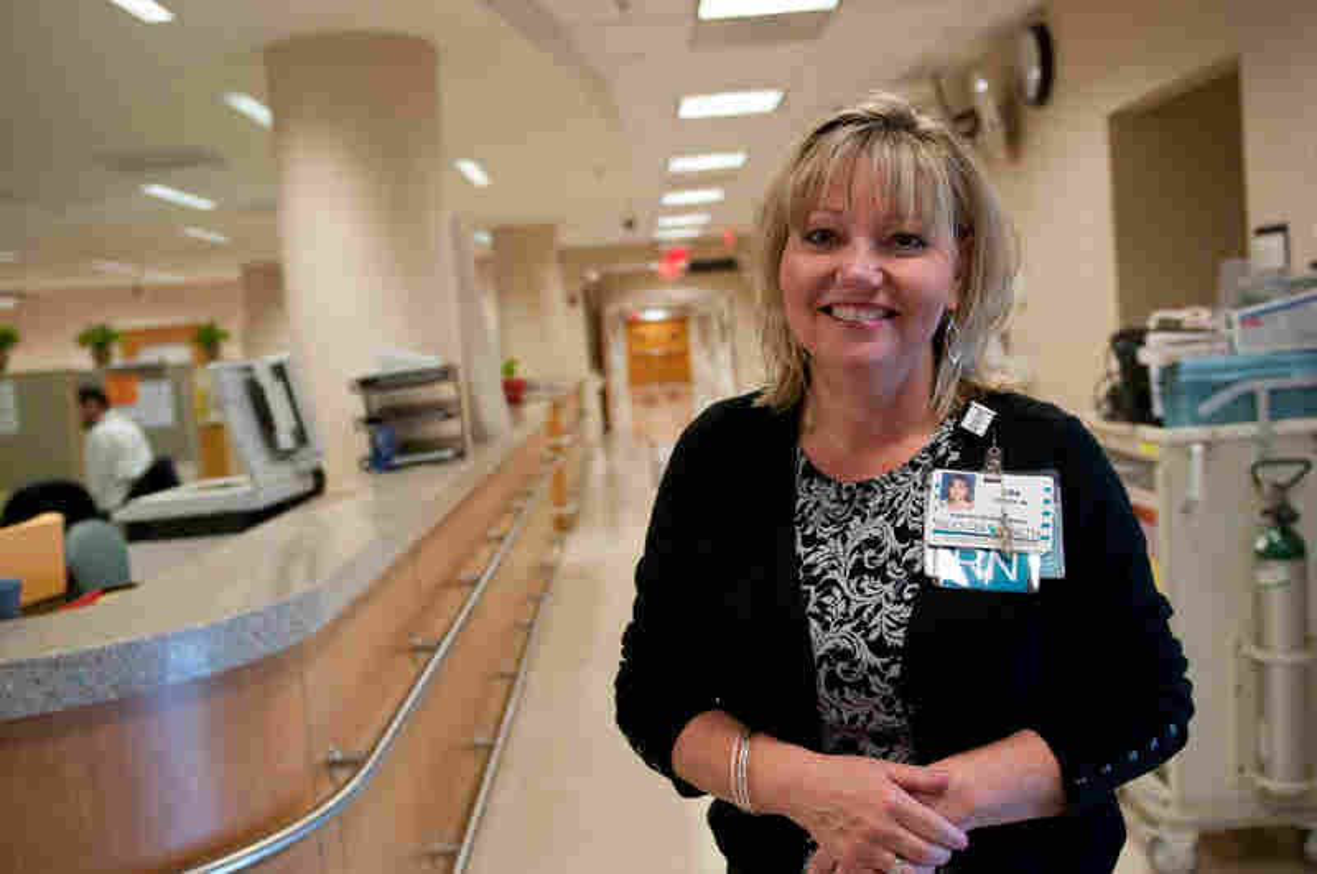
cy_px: 437
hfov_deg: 53.2
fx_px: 1315
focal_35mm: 36
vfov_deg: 36.8
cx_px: 658
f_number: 2.8
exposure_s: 1/200
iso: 800
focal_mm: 24
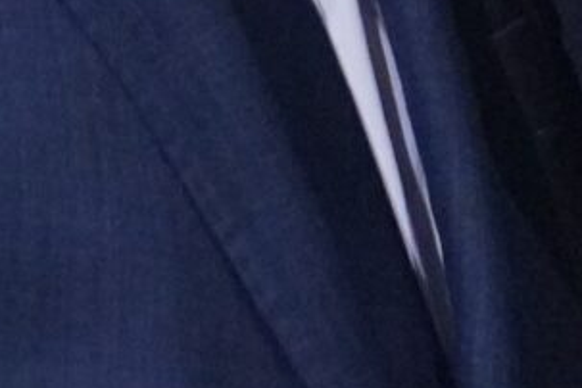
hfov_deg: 1.5
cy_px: -765
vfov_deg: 1.0
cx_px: 676
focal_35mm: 1353
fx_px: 21872
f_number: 2.8
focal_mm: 200
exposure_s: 1/800
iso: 3200
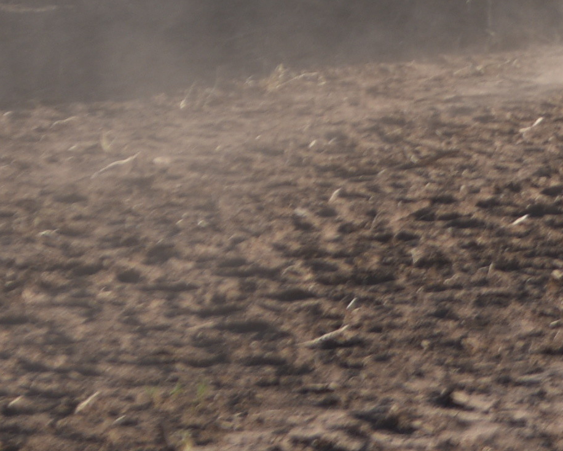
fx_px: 8799
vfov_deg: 2.9
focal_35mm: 528
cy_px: -903
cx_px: 940
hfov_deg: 3.6
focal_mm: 70
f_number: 4
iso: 64
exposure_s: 1/1000
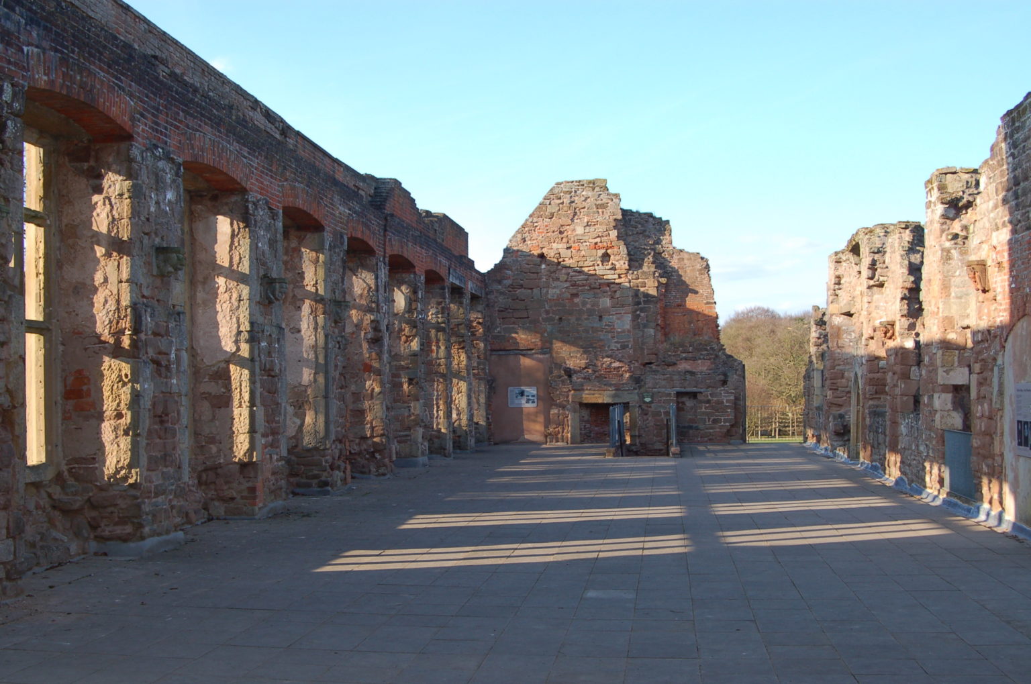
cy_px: 342
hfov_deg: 46.5
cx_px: 516
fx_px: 1201
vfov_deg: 31.8
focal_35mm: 42
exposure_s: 1/500
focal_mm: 28
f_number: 5
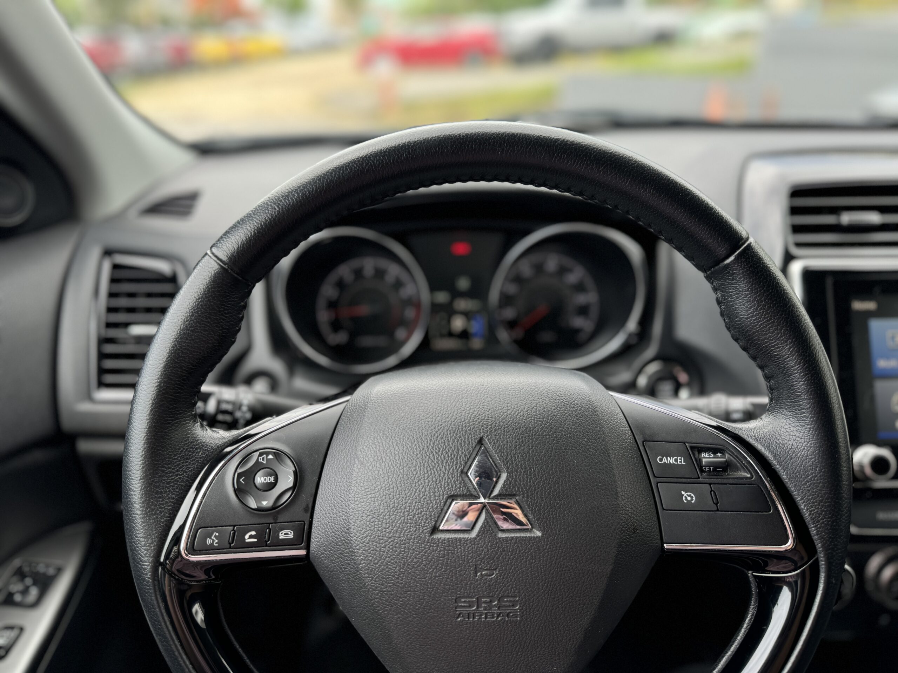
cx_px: 449
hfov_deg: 71.6
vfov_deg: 56.8
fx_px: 623
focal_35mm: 24
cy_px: 336
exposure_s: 1/368
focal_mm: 6.76
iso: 80
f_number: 1.78
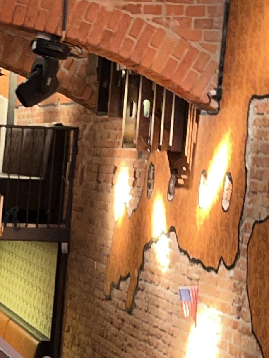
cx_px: -170
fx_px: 1253
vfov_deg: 16.0
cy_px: 345
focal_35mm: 121
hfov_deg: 11.6
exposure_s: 1/4
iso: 64
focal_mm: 5.1
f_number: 1.6
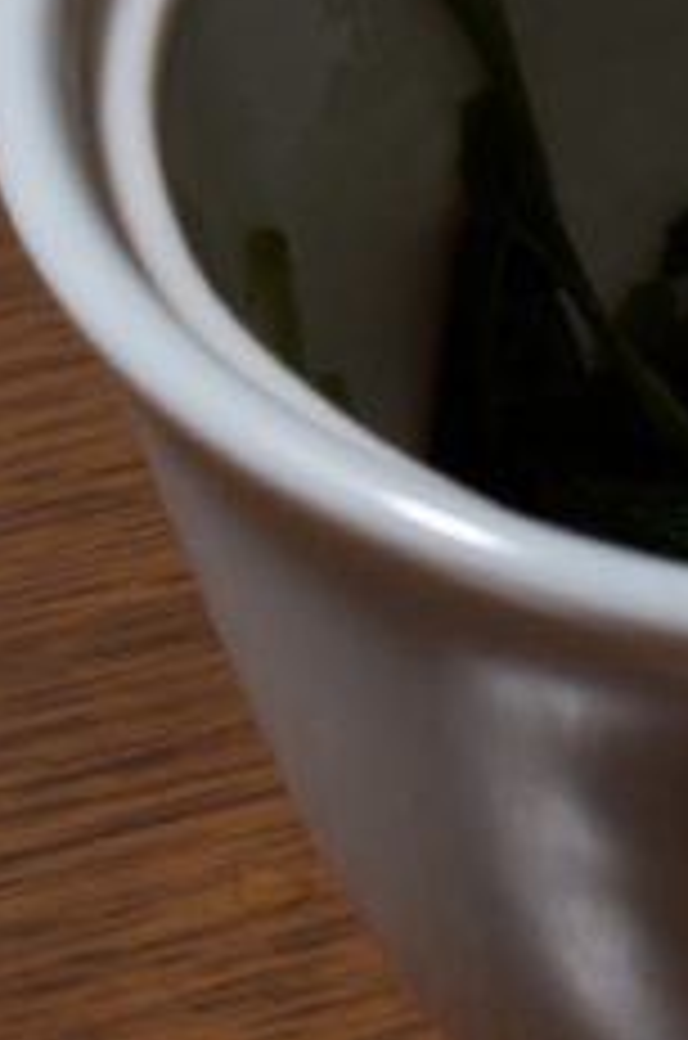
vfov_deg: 3.4
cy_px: -540
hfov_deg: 2.3
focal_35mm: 598
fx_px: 17219
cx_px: 1079
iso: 500
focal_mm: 90
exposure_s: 1/60
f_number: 10
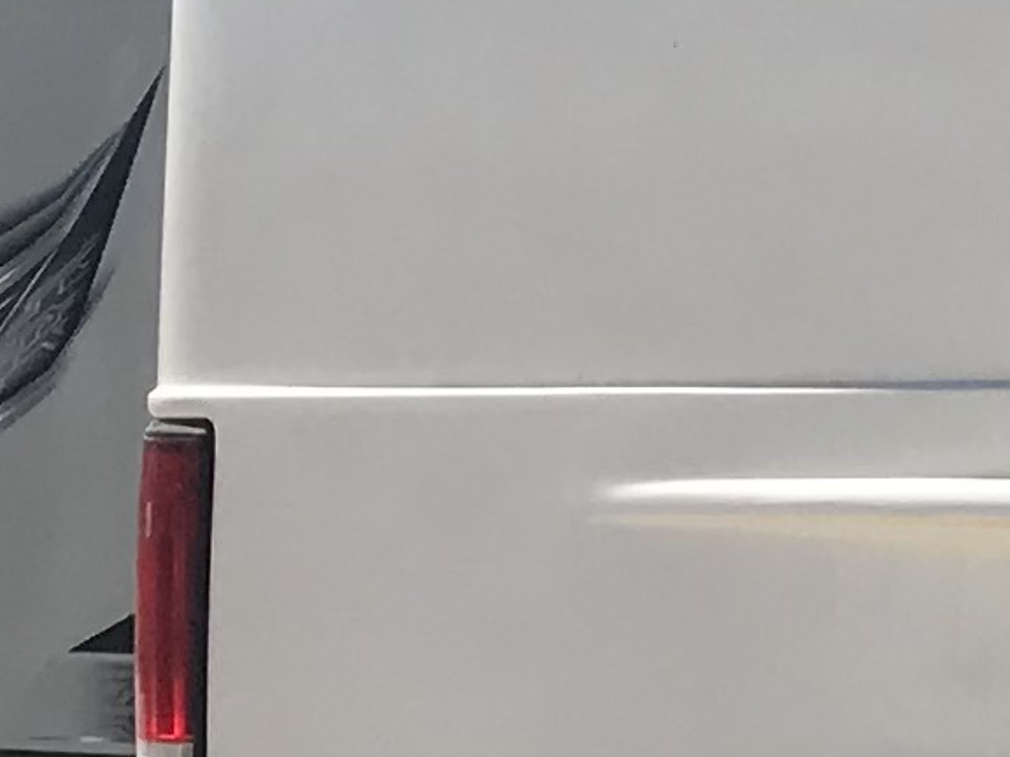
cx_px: 2721
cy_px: 414
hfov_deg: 8.8
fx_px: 5719
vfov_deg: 7.6
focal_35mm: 196
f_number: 1.8
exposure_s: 1/2660
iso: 20
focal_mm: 3.99
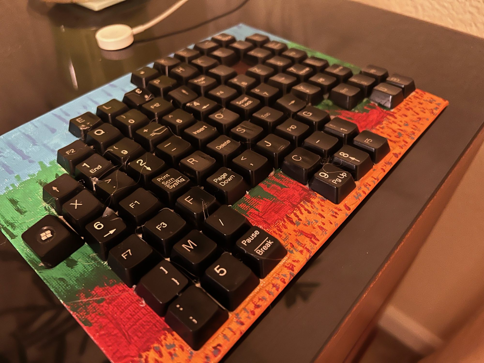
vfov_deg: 53.1
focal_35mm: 26
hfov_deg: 67.3
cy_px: 182
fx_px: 364
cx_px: 242
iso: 640
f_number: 1.5
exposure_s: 1/14
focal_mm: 5.7
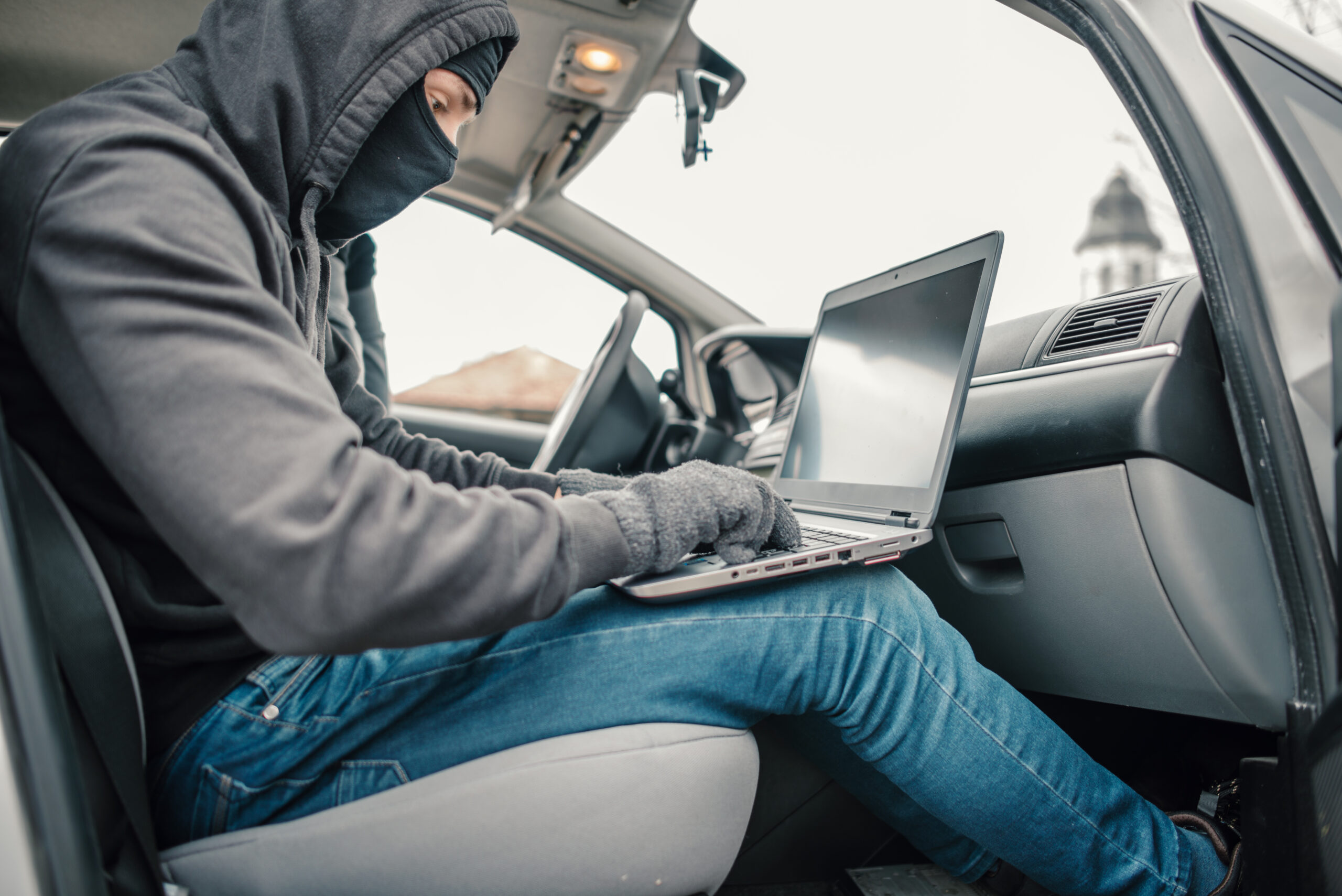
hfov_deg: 65.5
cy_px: 448
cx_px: 671
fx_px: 1044
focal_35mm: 28
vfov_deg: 46.4
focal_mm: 28
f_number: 2
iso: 100
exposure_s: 1/160
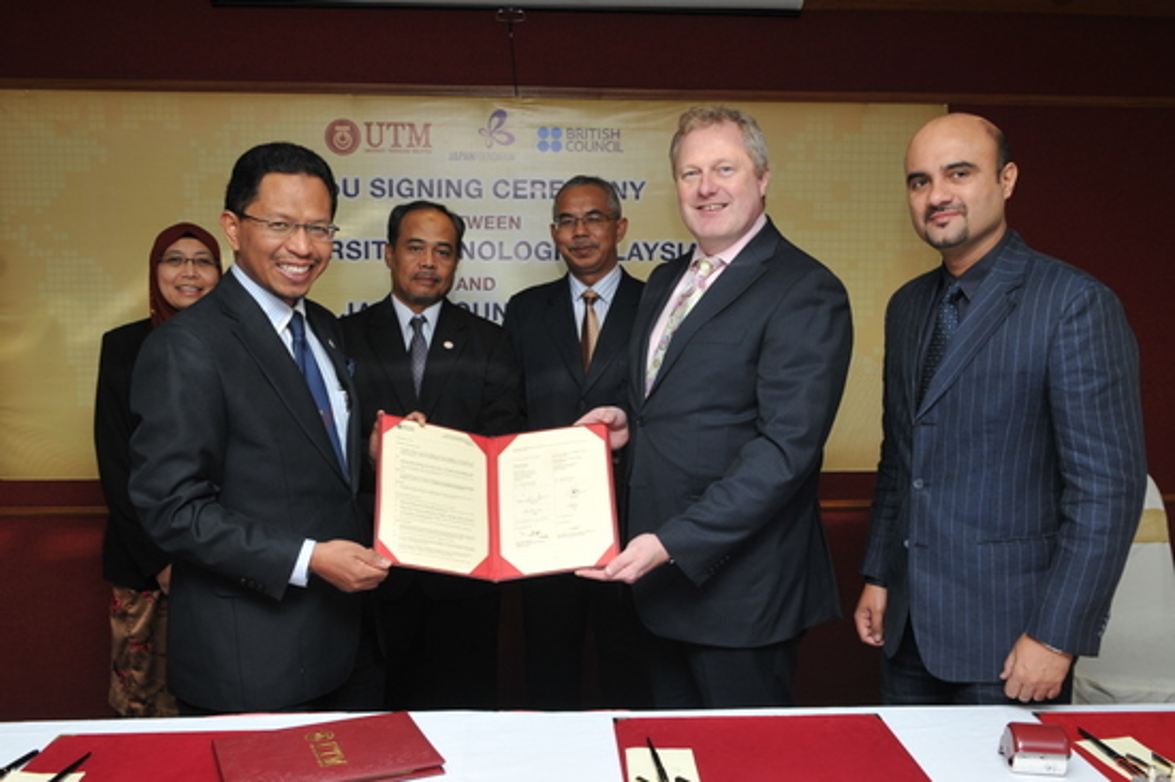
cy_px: 391
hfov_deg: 57.3
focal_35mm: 33
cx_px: 588
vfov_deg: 39.9
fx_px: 1076
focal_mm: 22
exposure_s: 1/60
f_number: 6.3
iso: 400
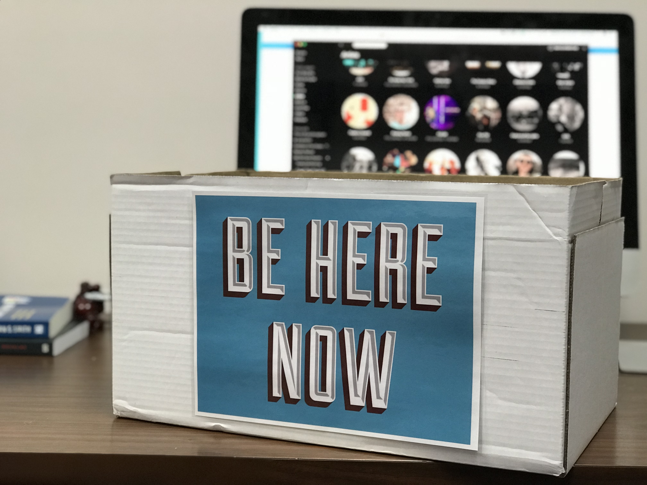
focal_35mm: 57
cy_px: 242
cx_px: 324
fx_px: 1065
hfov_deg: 33.8
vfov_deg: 25.7
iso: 250
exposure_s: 1/60
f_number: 2.8
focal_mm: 6.6
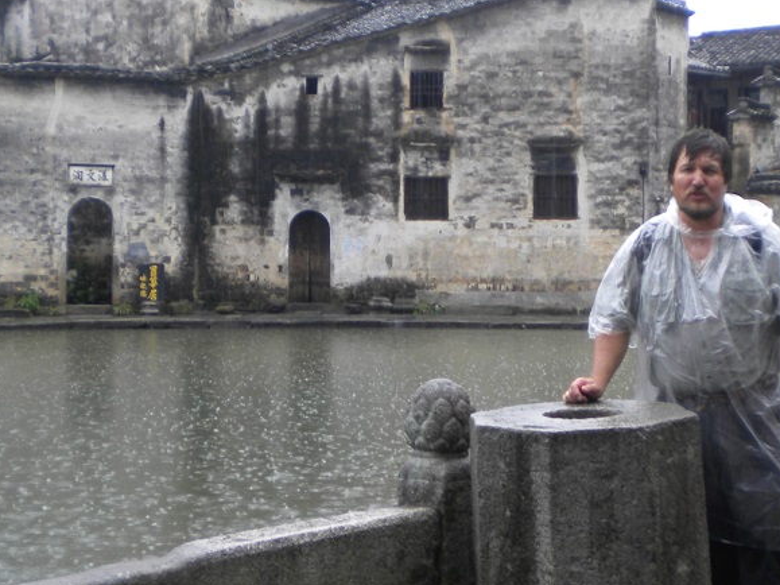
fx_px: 1419
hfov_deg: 30.7
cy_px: 254
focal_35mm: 63
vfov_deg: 23.3
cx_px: 438
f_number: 3.1
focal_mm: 6.3
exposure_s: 1/67.3
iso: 80
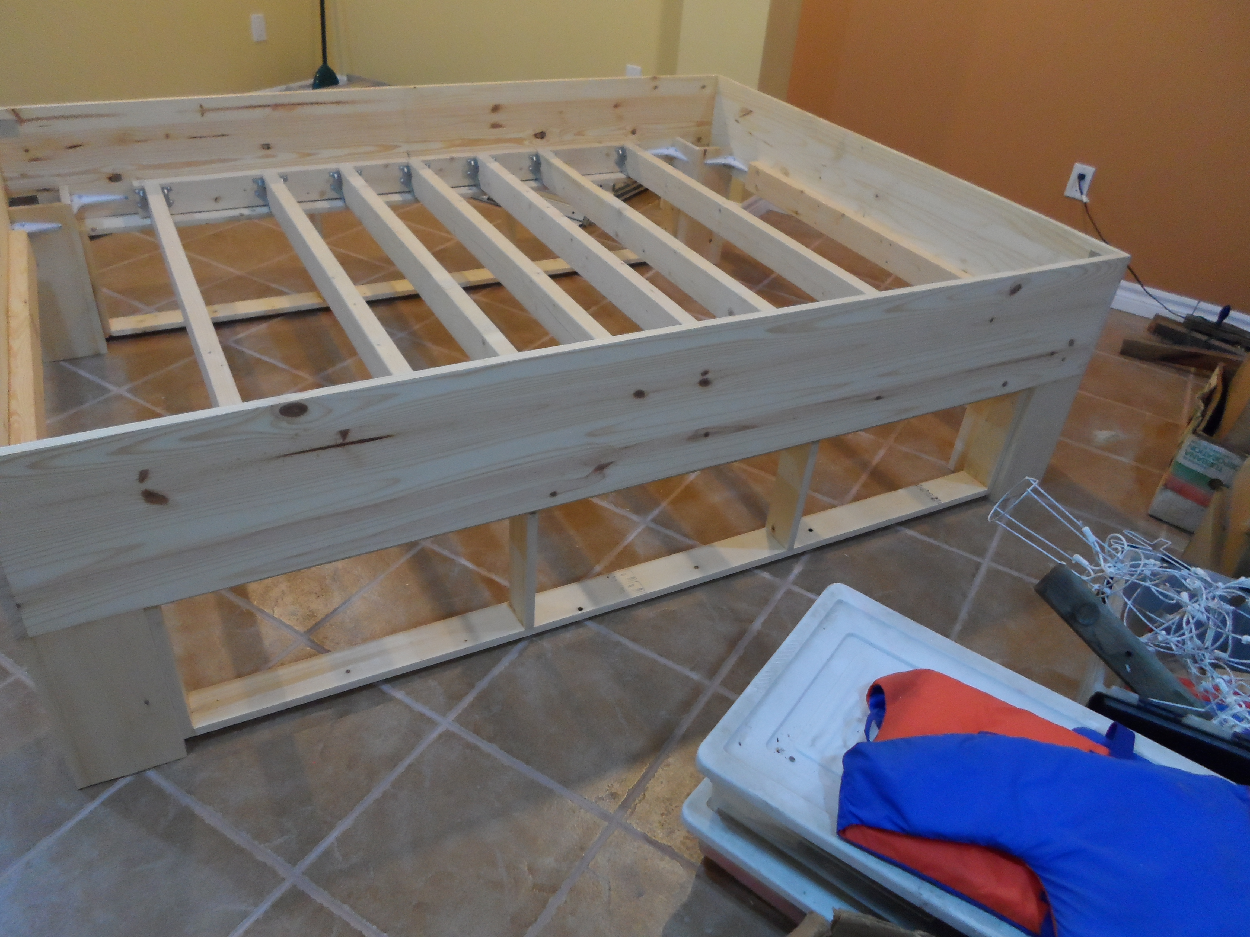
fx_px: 903
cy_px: 468
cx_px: 625
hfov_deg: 69.4
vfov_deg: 54.9
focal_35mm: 25
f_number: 2.5
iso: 320
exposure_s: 1/30
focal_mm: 4.5
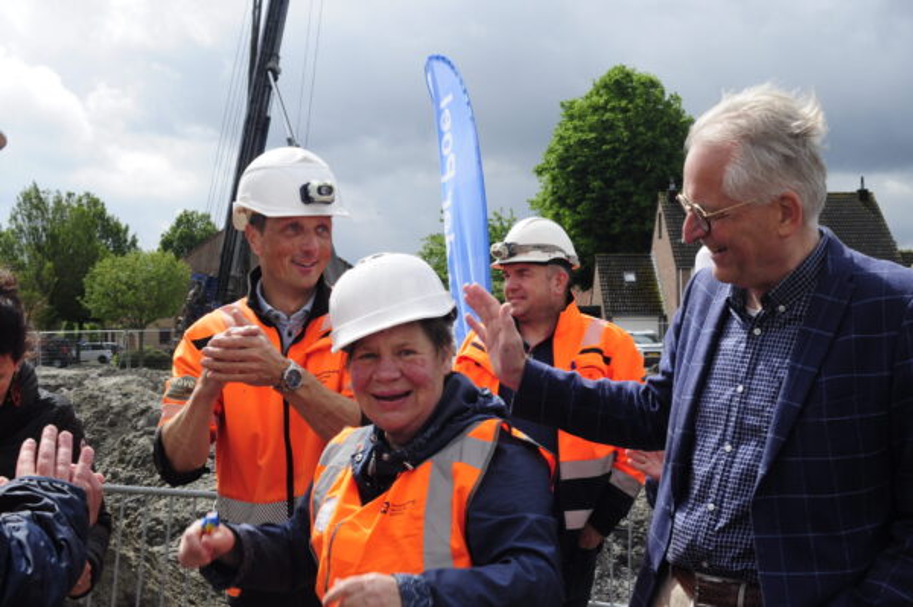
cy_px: 304
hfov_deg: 37.9
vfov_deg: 25.7
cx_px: 456
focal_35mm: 52
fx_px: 1330
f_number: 9.5
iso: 200
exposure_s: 1/350
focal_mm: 35
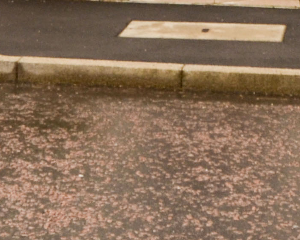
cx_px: 202
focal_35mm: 147
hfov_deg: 13.1
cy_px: -337
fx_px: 1308
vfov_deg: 9.4
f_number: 5.6
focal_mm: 15
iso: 200
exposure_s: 1/800
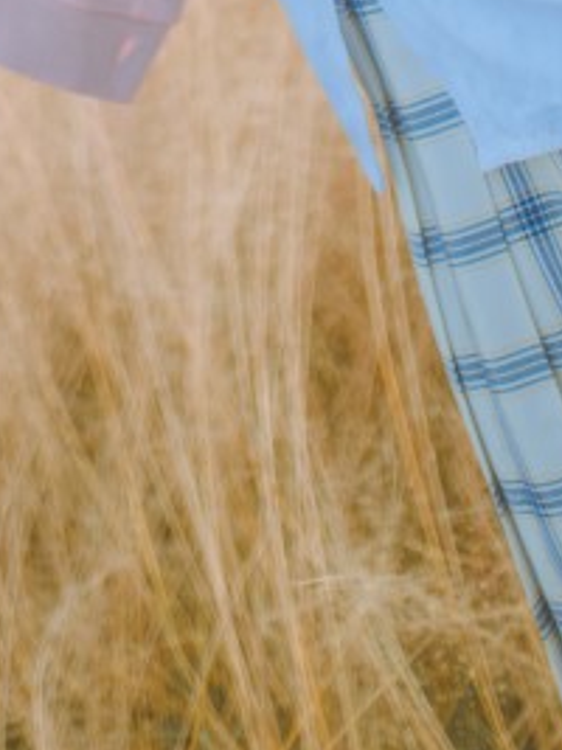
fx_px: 3271
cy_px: -822
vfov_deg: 11.6
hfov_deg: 9.8
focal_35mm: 151
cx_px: 53
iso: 64
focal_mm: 35
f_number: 1.4
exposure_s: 1/5000
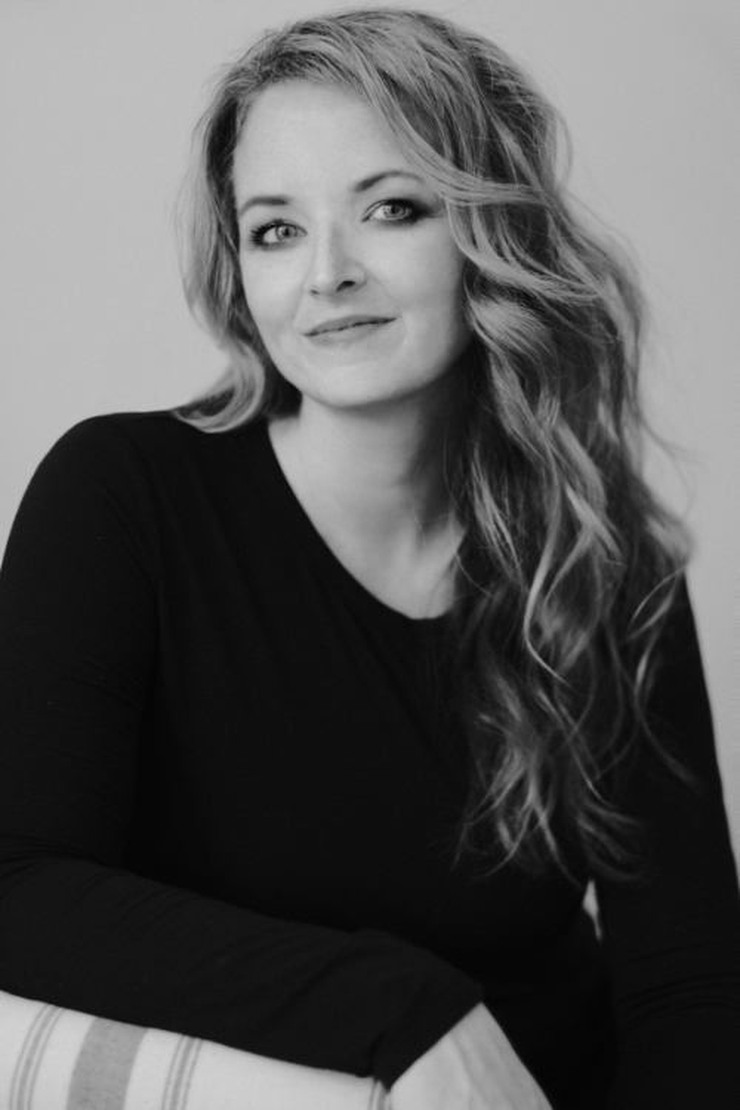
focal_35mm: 84
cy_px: 555
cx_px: 370
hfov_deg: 16.3
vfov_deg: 24.2
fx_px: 2590
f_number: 1.2
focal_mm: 56
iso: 400
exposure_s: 1/250
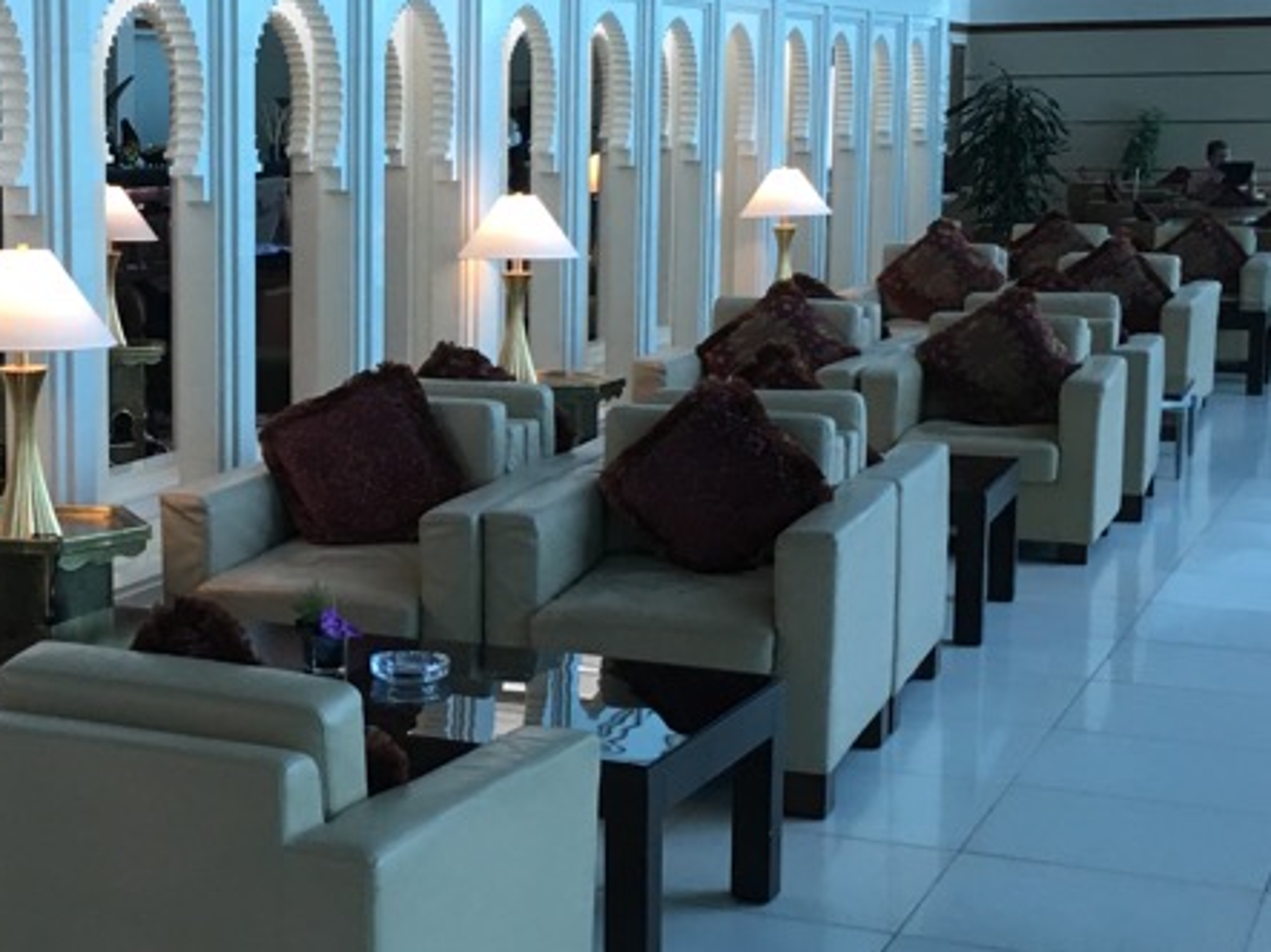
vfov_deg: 21.9
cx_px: 215
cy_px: 456
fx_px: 2459
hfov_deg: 28.2
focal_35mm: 67
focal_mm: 4.15
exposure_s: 1/33
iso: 50
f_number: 2.2
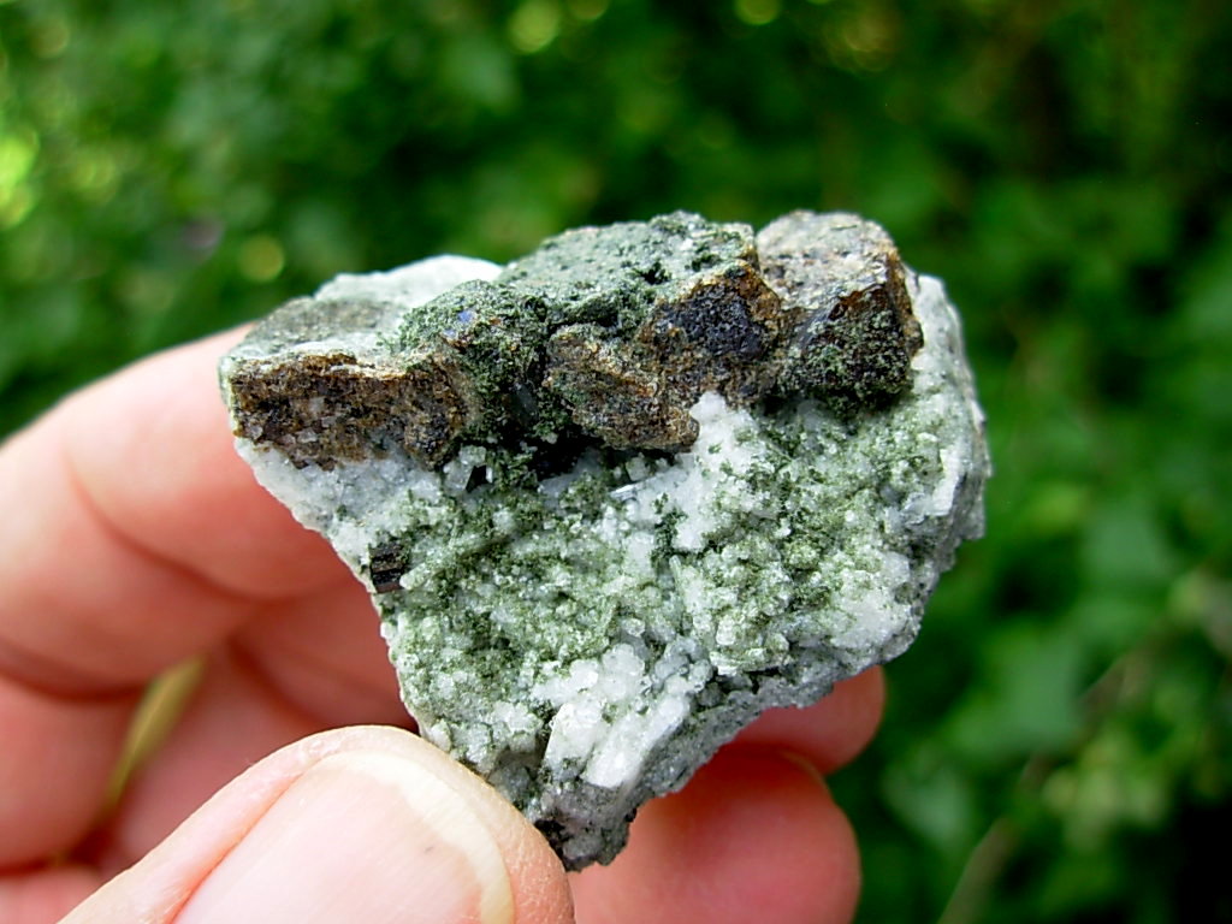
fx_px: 1352
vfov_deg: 37.7
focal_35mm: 38
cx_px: 616
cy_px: 462
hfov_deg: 49.0
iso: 50
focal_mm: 6.3
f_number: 2.9
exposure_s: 1/128
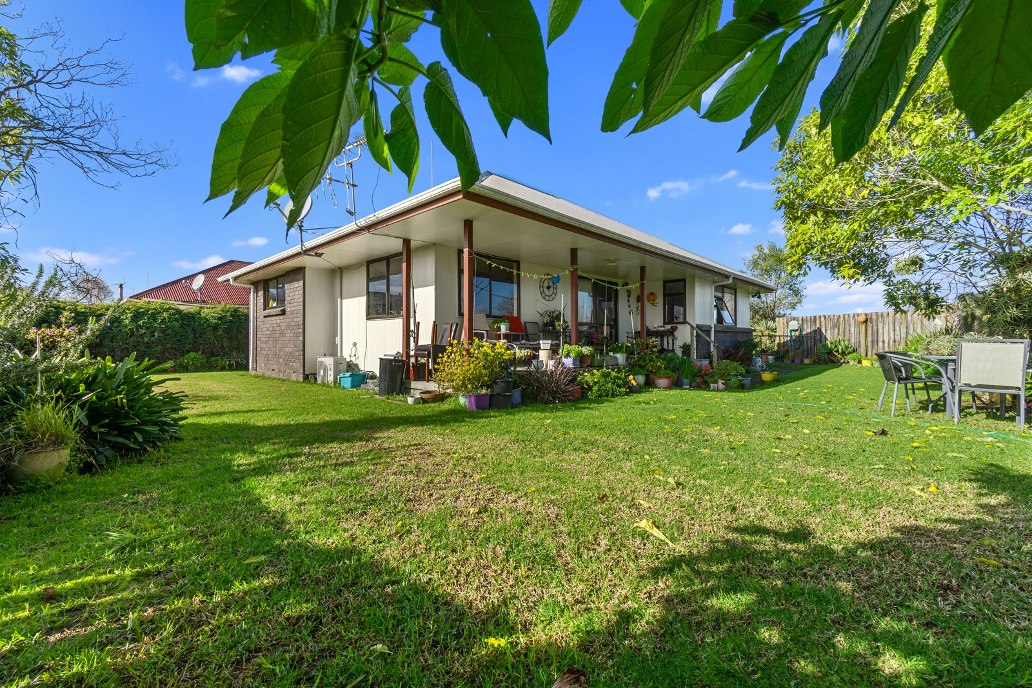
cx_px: 516
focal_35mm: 15
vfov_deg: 77.3
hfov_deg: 100.4
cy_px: 344
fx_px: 430
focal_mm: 10
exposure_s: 1/160
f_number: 8
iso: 100
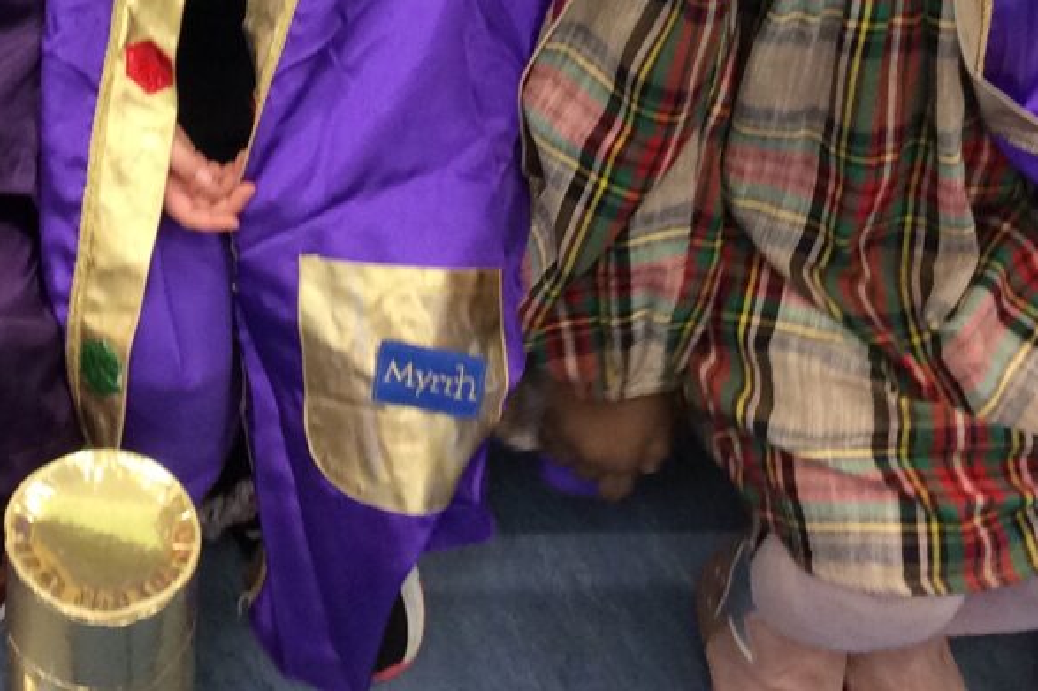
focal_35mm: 87
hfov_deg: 22.9
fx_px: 2508
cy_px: -188
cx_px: 136
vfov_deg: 15.0
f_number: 2.4
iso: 100
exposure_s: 1/25
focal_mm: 3.3
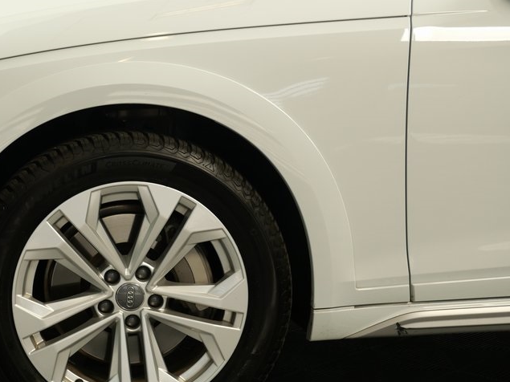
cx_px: 124
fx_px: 1046
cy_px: 230
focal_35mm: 71
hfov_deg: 27.0
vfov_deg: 20.7
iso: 250
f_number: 5.6
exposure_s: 1/200
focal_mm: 22
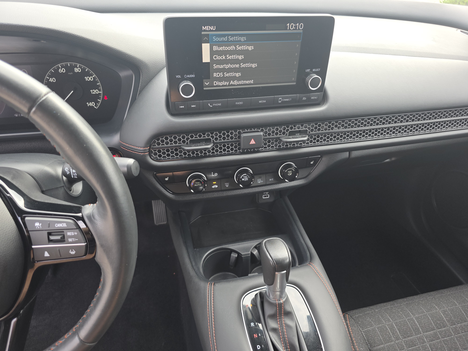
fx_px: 311
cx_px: 234
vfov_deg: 58.9
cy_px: 176
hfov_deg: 73.9
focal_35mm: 23
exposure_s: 1/100
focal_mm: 6.3
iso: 40
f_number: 1.7
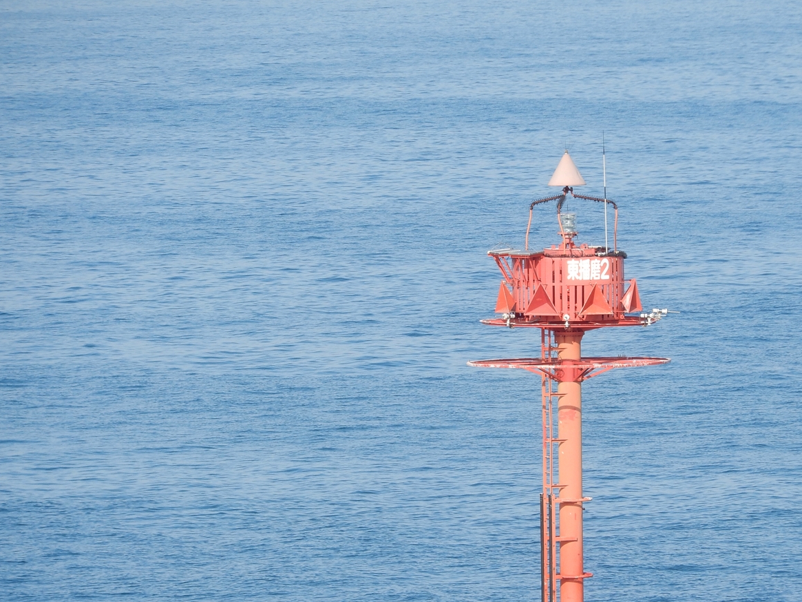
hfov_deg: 4.2
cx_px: 525
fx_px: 10821
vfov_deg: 3.2
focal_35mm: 467
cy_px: 389
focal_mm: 62.4
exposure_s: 1/250
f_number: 6.3
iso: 80
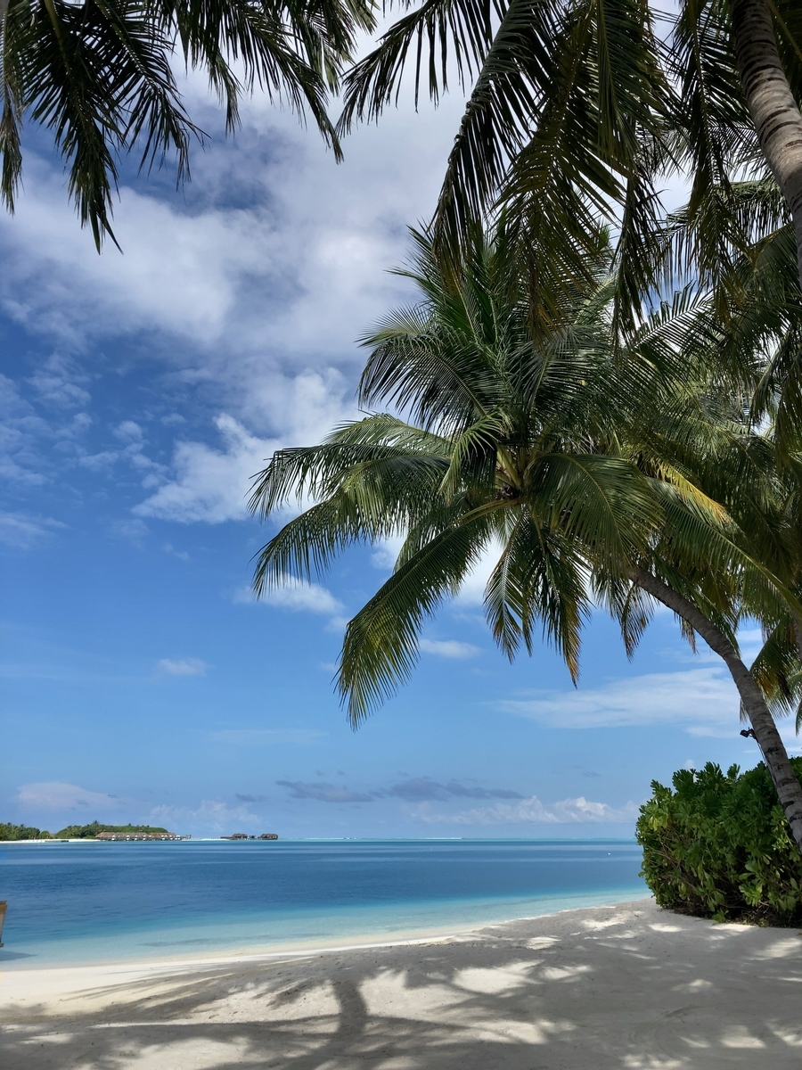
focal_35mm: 28
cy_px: 535
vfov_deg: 63.4
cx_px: 401
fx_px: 865
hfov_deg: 49.7
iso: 20
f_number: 1.8
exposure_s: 1/2825
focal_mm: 3.99
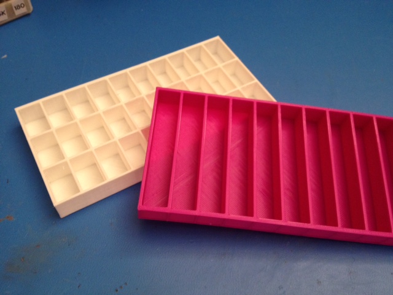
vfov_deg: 40.7
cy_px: 148
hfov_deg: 52.6
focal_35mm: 35
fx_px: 397
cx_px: 196
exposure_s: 1/20
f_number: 2.4
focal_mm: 4.28
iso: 160
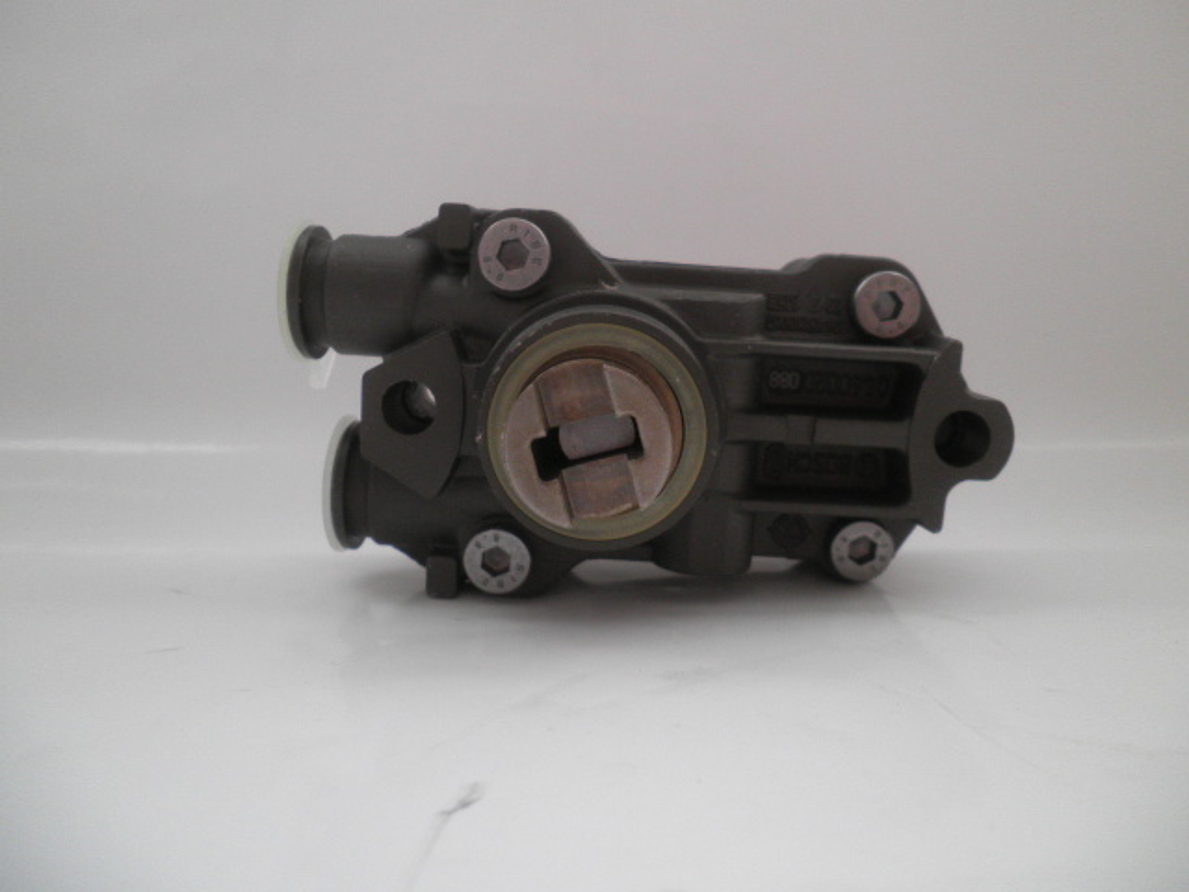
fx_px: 893
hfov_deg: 67.3
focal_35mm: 26
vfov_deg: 53.1
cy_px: 446
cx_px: 594
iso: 160
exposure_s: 1/30
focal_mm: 4.7
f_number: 2.6
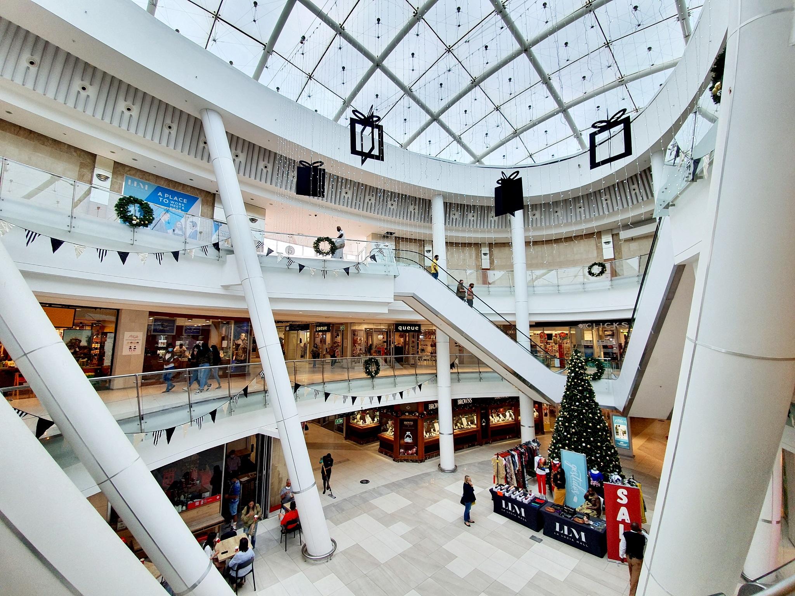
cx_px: 398
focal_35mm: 13
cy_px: 298
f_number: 2.2
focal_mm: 1.8
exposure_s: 1/192
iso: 50
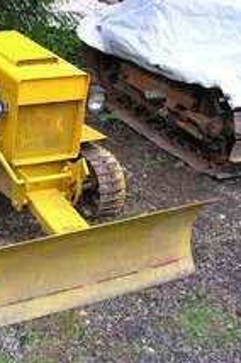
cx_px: -29
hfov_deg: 20.7
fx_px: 625
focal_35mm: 62
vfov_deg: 32.3
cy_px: 149
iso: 100
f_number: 2.7
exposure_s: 1/85
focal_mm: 5.6
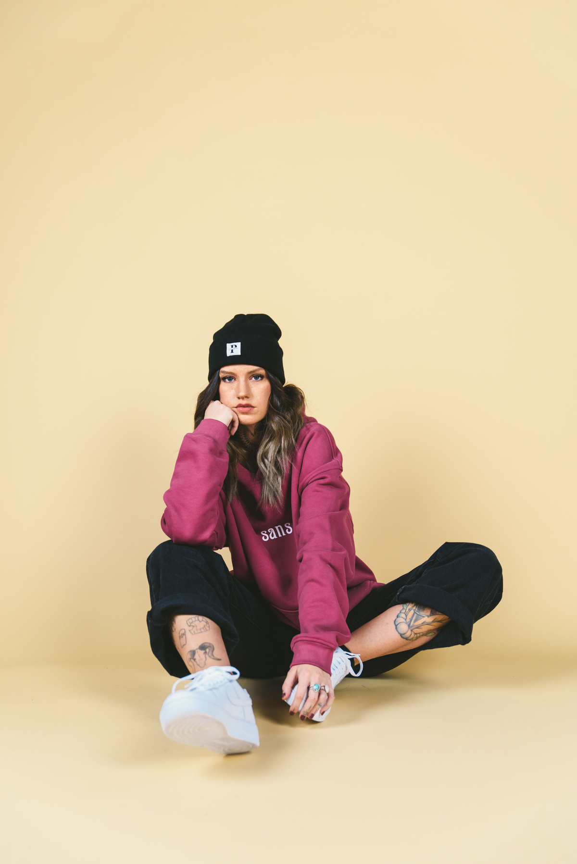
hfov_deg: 33.4
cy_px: 432
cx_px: 288
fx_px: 961
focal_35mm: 40
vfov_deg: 48.4
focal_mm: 40
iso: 280
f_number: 2.8
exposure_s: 1/90
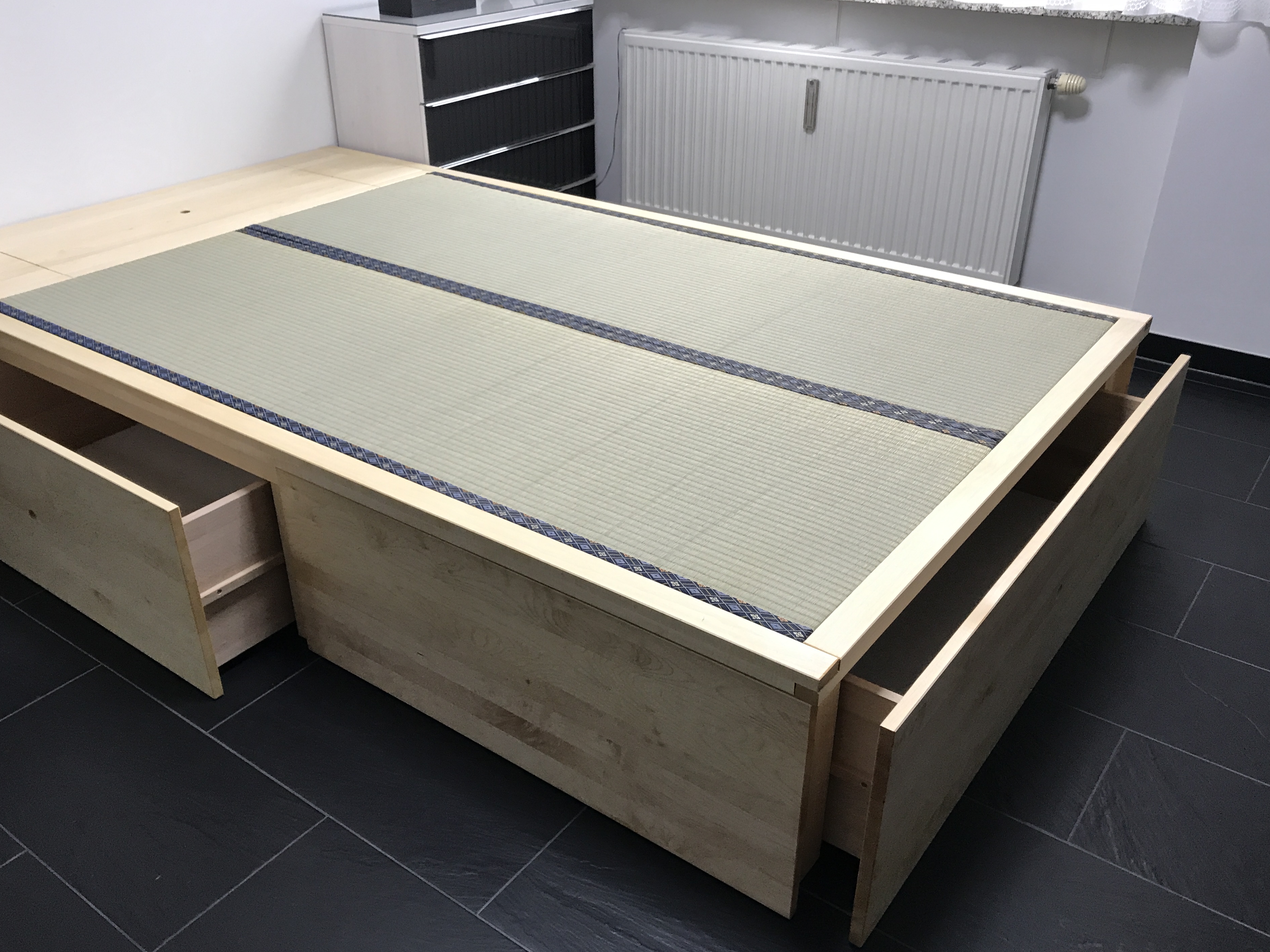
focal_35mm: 30
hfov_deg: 60.0
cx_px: 625
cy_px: 503
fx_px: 1101
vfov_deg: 46.8
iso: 40
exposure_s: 1/23
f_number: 1.8
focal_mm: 3.99
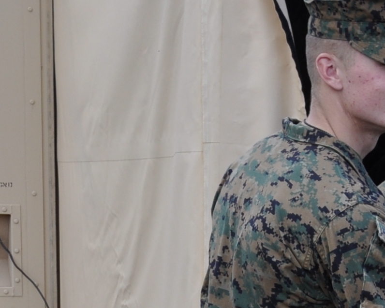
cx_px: 596
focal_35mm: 197
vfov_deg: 7.6
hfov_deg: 9.5
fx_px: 2245
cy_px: 561
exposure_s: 1/200
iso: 200
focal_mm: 26
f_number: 7.1
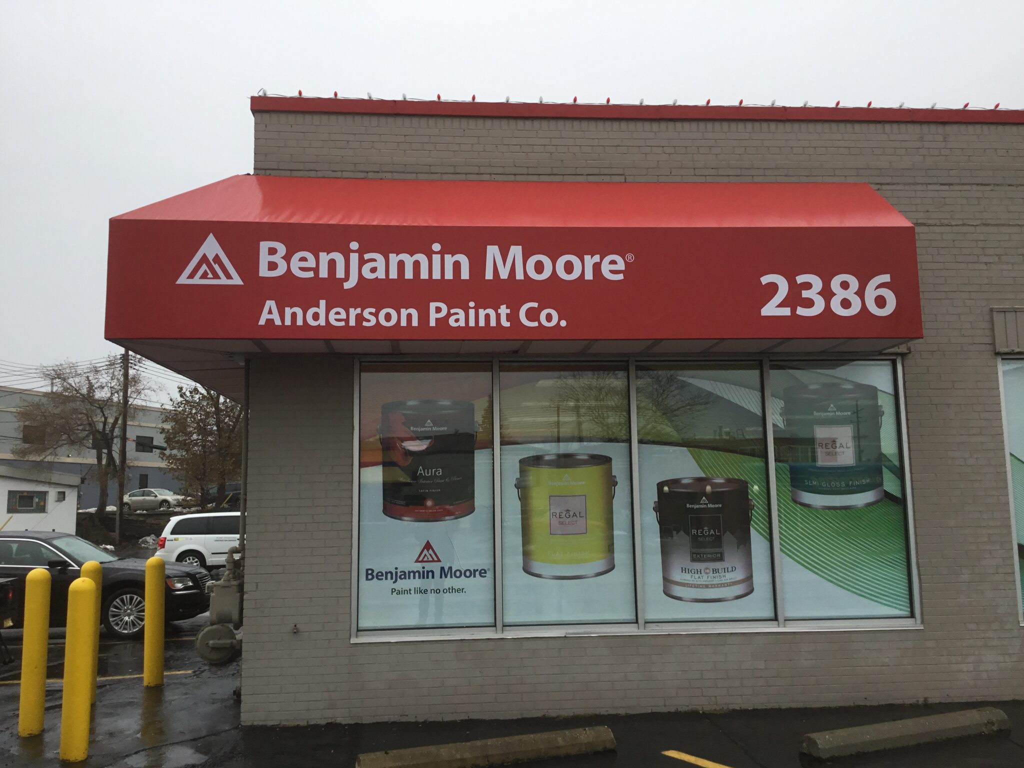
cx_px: 512
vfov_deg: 45.4
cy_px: 384
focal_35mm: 31
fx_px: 917
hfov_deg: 58.4
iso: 25
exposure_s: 1/218
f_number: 2.4
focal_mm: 3.3
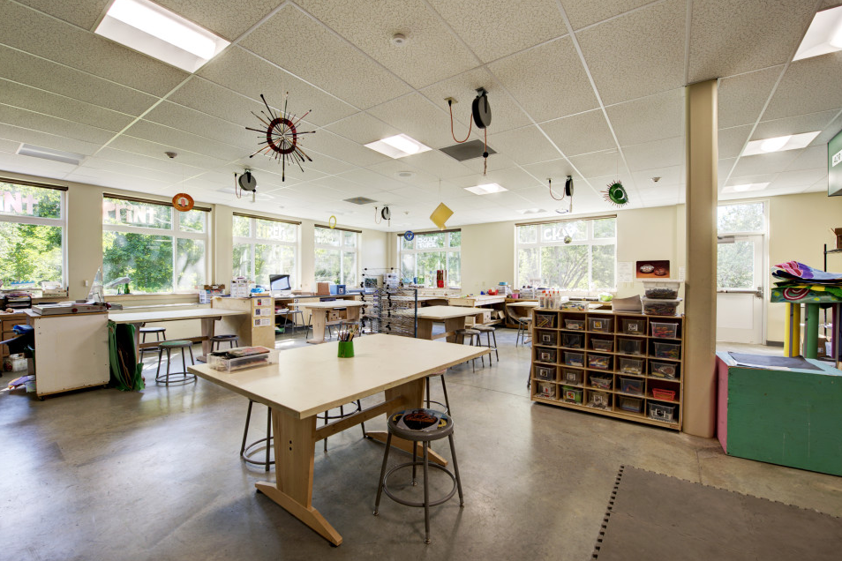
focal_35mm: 15
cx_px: 415
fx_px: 351
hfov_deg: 100.4
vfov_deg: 77.3
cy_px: 283
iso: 200
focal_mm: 14
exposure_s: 1/15
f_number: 8
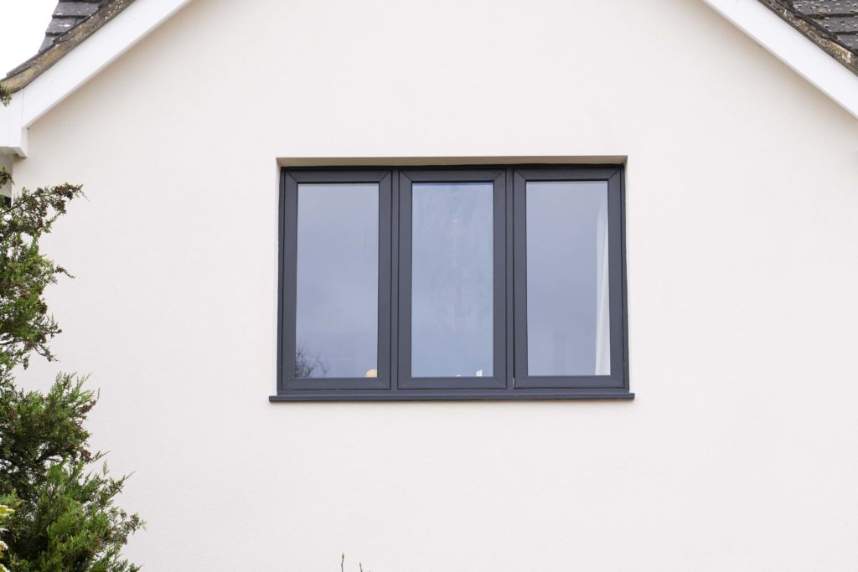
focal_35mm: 112
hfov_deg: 18.3
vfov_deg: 12.2
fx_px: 2670
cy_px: 286
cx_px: 429
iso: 100
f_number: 7.1
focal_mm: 75
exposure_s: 1/50
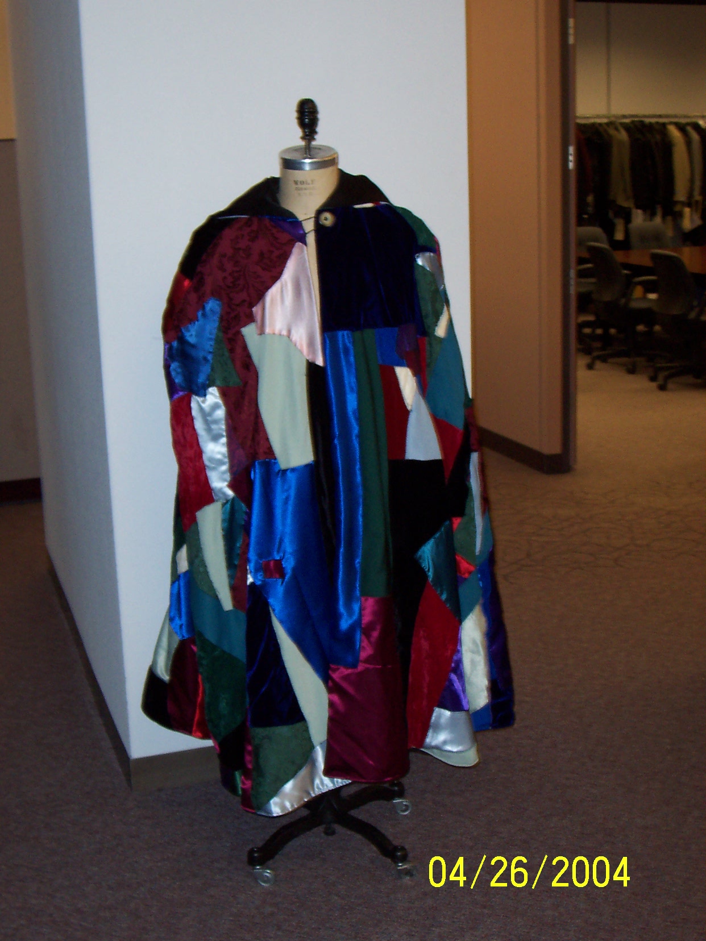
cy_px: 470
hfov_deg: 31.5
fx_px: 1251
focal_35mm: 46
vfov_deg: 41.2
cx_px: 353
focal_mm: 7
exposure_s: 1/60
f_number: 3
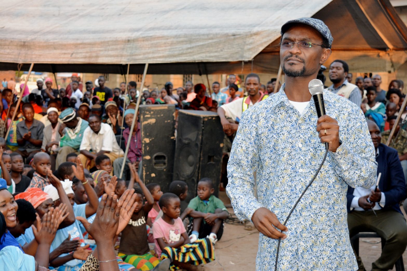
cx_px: 204
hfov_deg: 31.9
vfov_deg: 21.6
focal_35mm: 63
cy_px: 136
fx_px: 712
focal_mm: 42
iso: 360
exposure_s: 1/125
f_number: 5
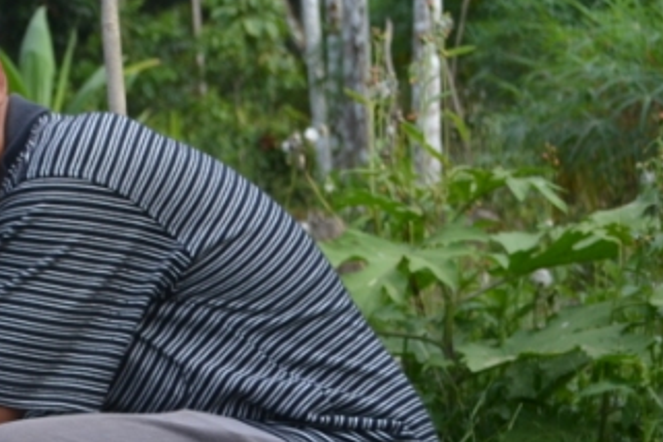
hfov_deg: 11.8
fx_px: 3086
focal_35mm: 168
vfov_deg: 8.2
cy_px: 329
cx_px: -287
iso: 100
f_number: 6.3
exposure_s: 1/160
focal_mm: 35
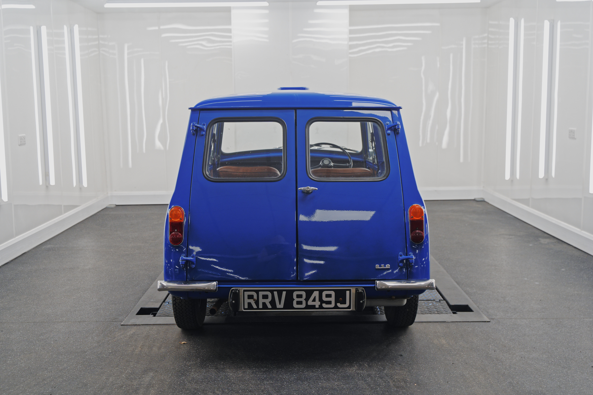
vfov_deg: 32.6
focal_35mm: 41
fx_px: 675
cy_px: 198
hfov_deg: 47.4
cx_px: 296
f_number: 4.5
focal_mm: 41
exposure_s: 1/50
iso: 320
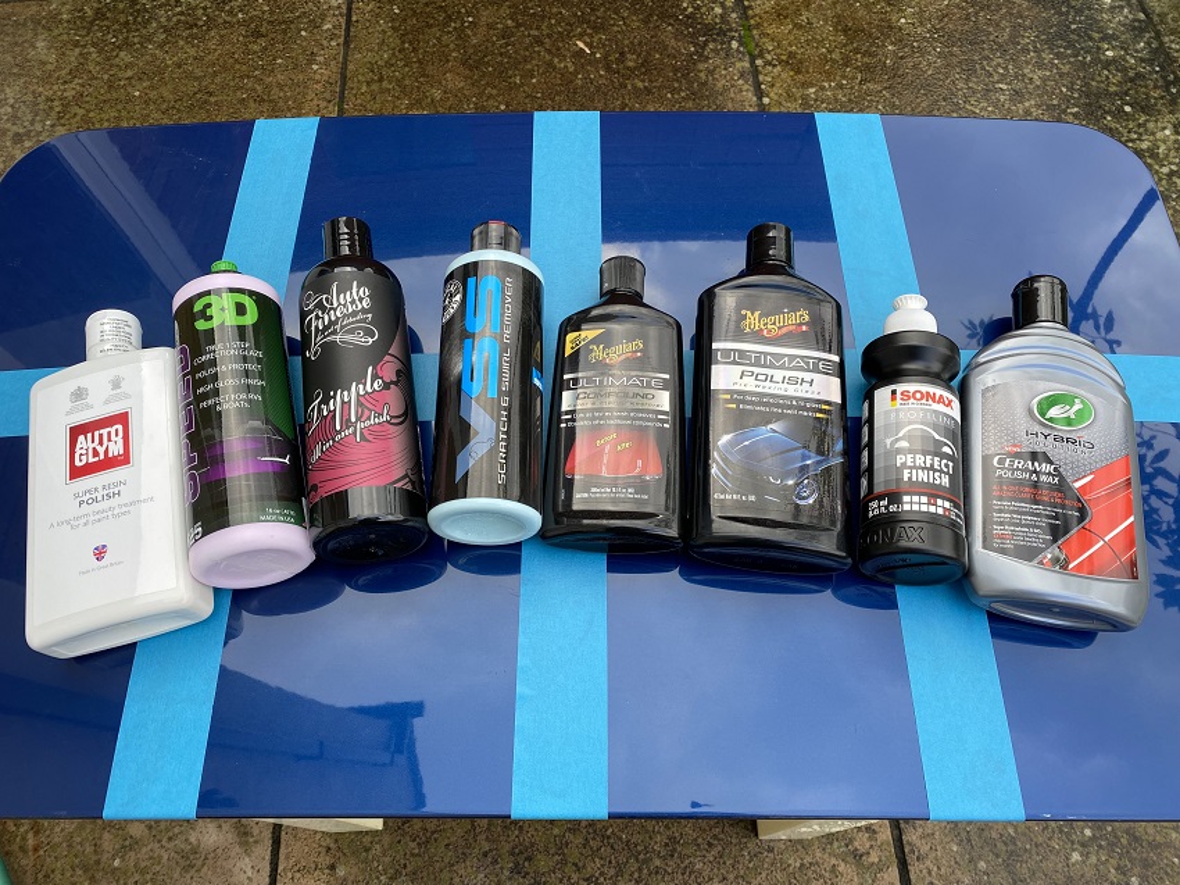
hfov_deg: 67.3
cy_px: 442
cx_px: 590
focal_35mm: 26
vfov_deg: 53.0
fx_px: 886
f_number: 1.8
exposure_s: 1/183
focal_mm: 4.25
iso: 32
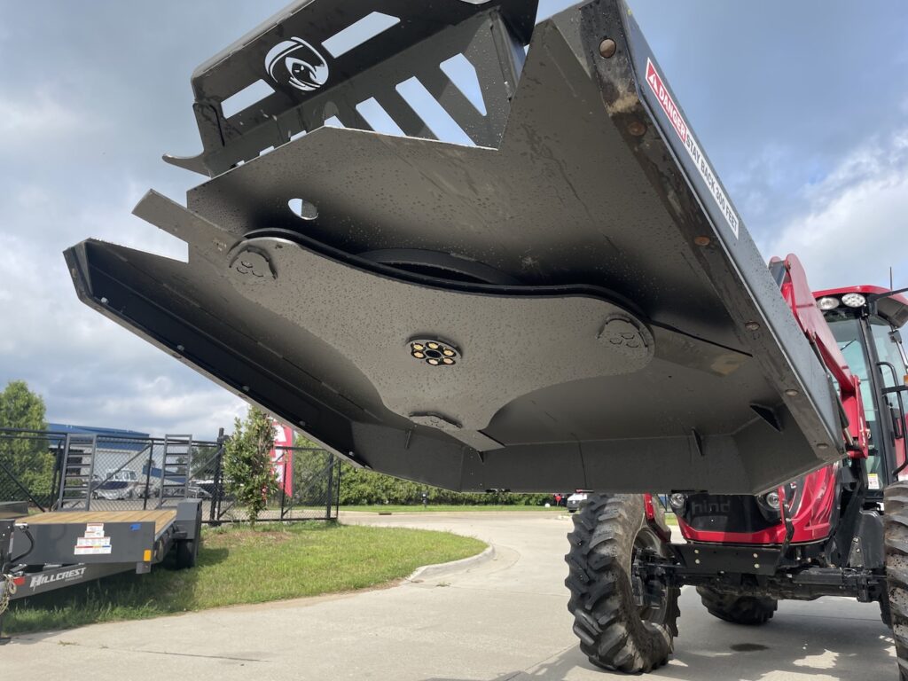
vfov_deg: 53.1
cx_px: 454
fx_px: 682
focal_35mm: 26
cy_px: 340
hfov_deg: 67.3
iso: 32
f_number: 1.6
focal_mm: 4.2
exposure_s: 1/1887
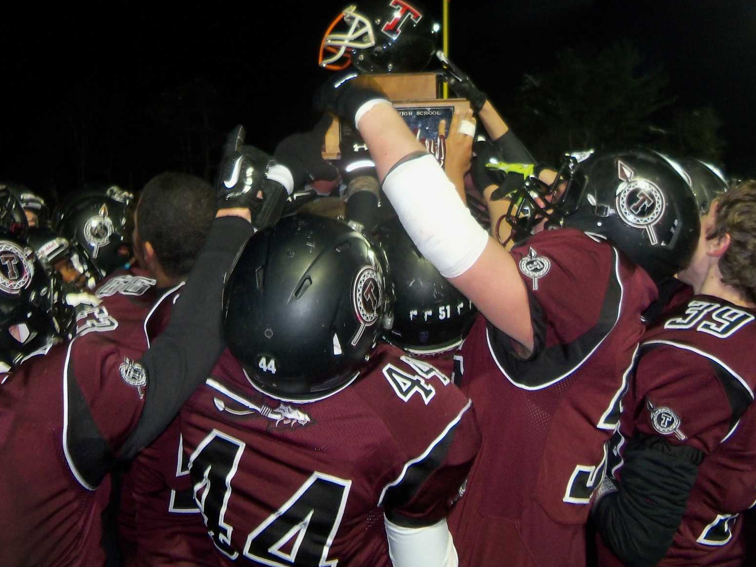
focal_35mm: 46
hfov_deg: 41.2
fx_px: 1005
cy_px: 268
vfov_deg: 31.5
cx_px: 374
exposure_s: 1/30
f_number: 3.5
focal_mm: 6.2
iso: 200
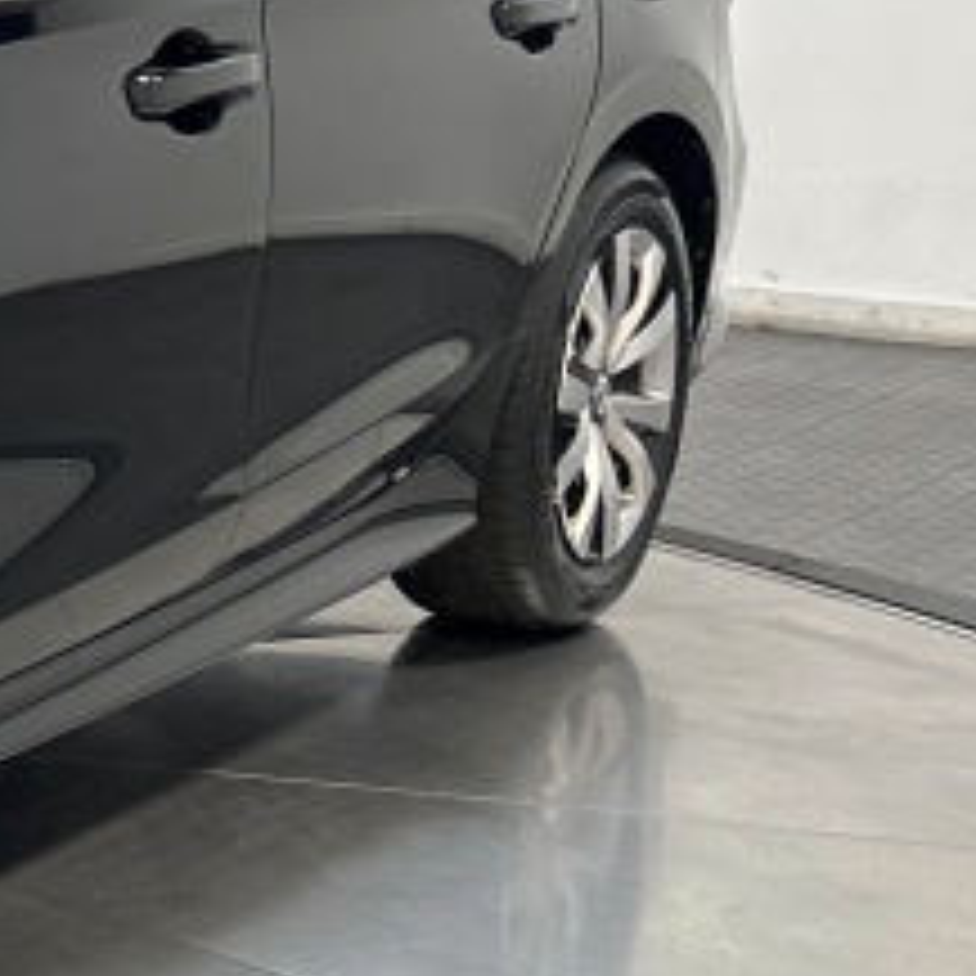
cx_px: -1021
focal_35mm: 100
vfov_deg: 17.4
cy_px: 486
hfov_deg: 14.3
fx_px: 3190
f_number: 1.78
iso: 250
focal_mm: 6.86
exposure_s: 1/60
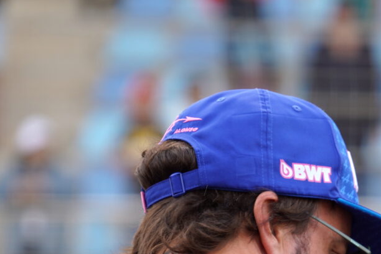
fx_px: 5048
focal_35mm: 477
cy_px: 313
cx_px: 388
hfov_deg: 4.3
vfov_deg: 2.9
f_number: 5.6
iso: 200
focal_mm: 190
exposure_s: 1/200
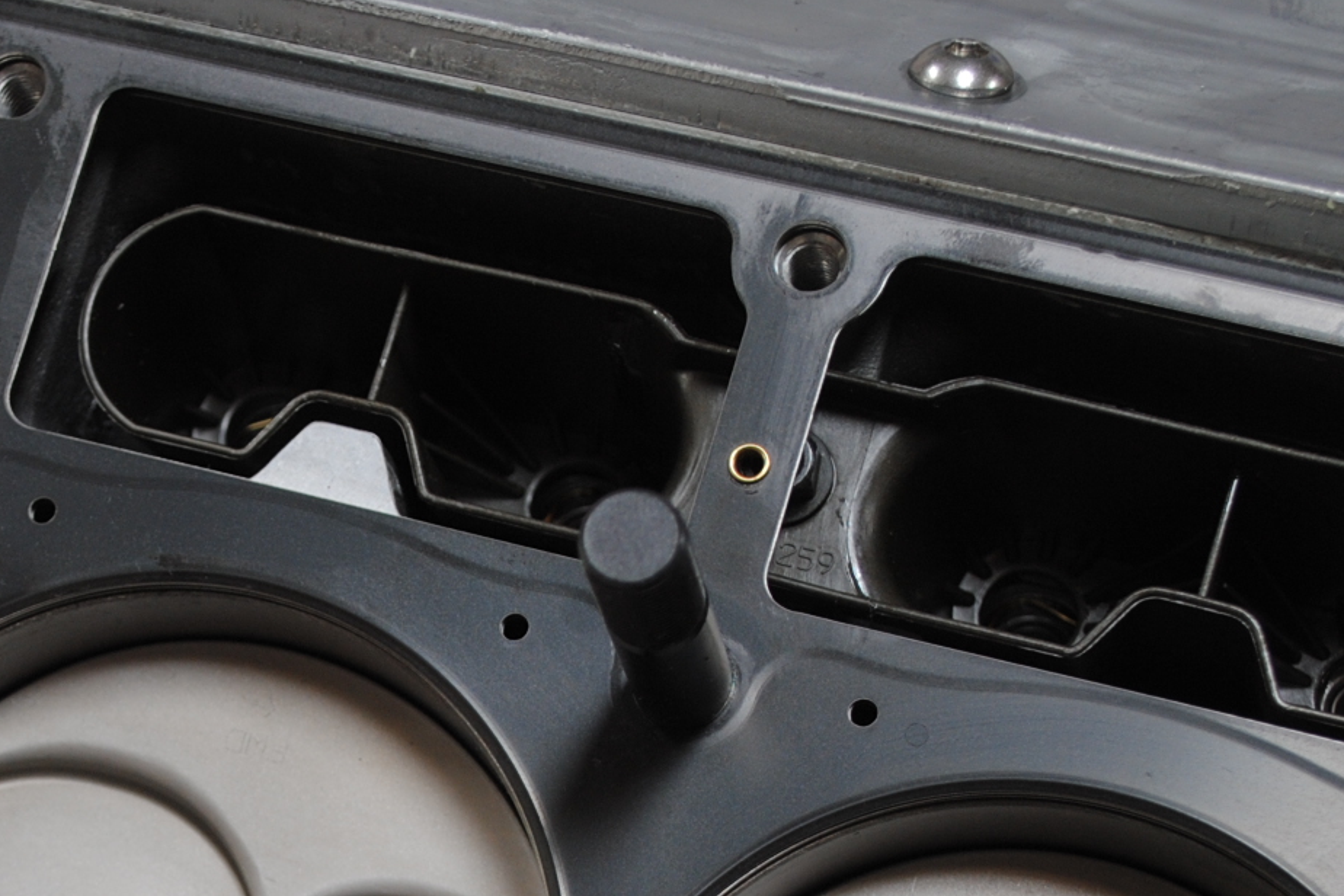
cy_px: 924
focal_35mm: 107
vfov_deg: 12.6
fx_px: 3994
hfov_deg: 18.8
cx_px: 154
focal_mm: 34
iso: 200
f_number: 5
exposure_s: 1/30
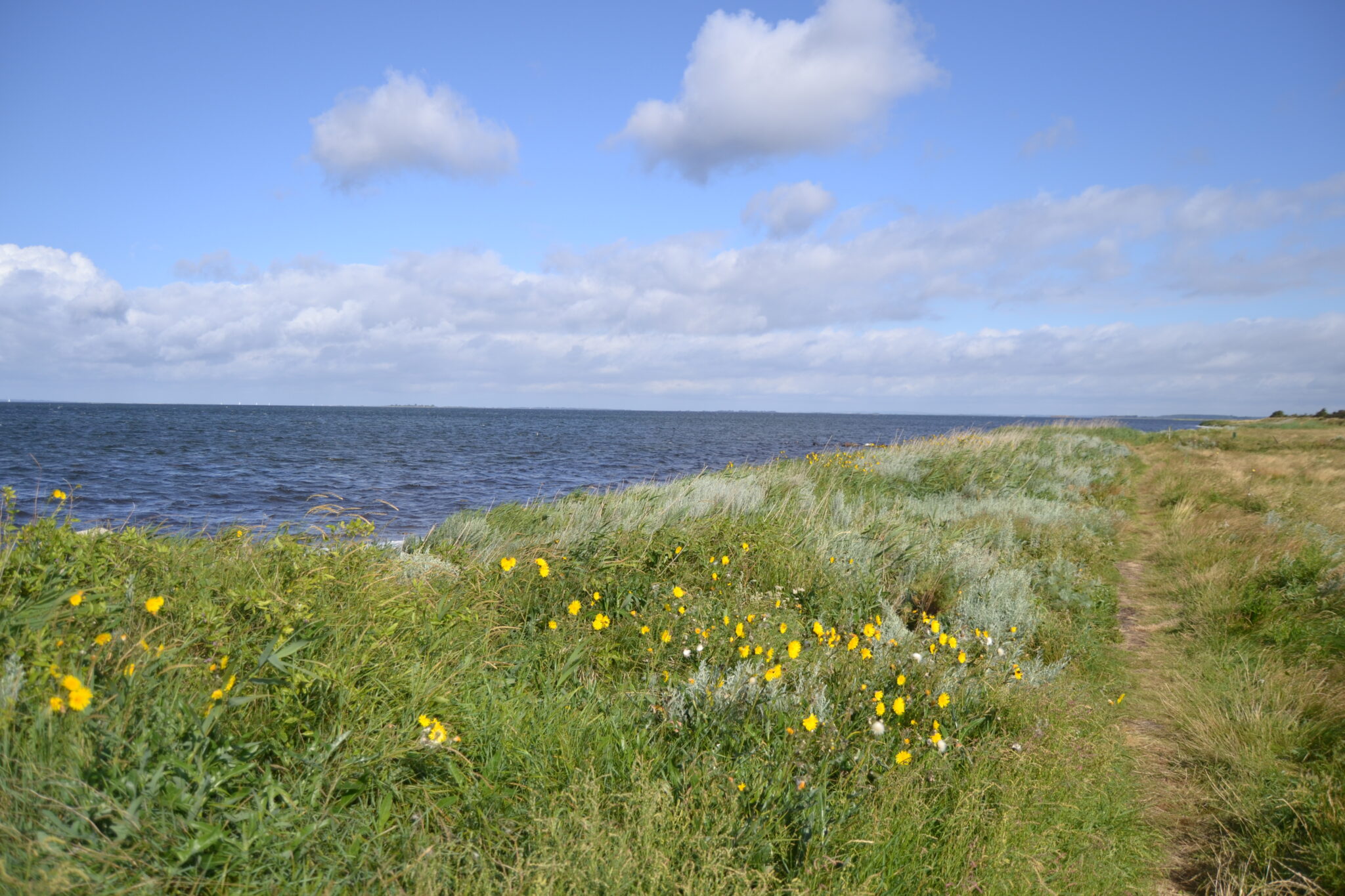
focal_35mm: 27
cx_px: 672
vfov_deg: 47.9
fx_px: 1009
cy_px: 448
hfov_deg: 67.4
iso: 100
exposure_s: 1/1250
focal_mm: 18
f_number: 3.5
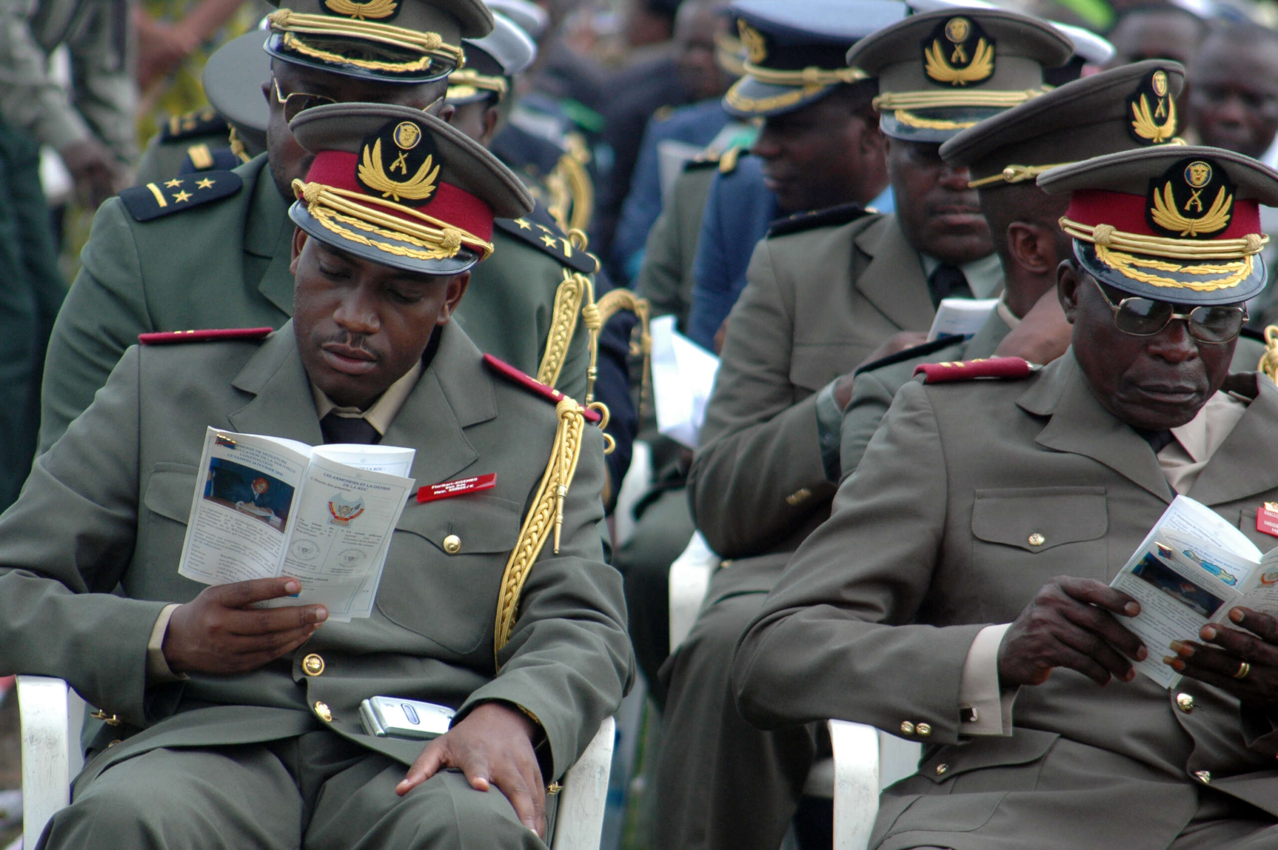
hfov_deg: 6.9
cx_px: 639
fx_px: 10640
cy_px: 425
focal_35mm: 300
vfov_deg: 4.6
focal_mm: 200
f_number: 5.6
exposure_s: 1/400
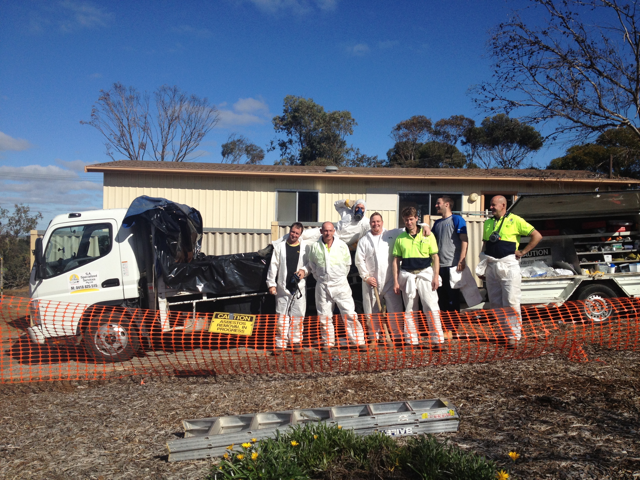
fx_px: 647
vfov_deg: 40.7
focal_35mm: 35
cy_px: 240
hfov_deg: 52.6
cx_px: 320
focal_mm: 4.28
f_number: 2.4
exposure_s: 1/3067
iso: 64
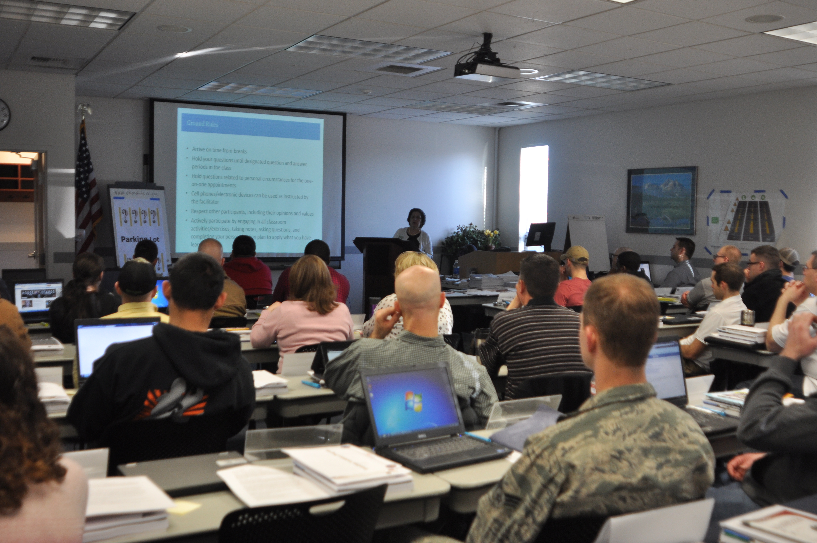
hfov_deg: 53.2
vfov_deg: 36.8
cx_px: 408
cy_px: 272
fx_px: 816
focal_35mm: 36
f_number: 4.5
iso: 400
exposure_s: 1/80
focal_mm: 24
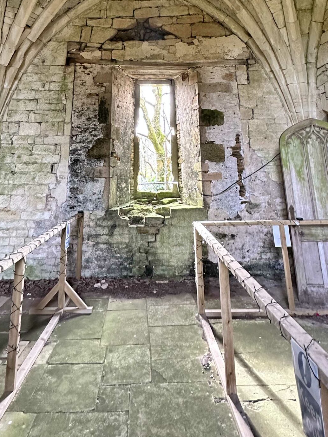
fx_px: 328
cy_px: 64
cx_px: 153
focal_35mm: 26
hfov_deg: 53.0
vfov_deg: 59.7
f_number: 2.2
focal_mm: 2.22
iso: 320
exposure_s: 1/77
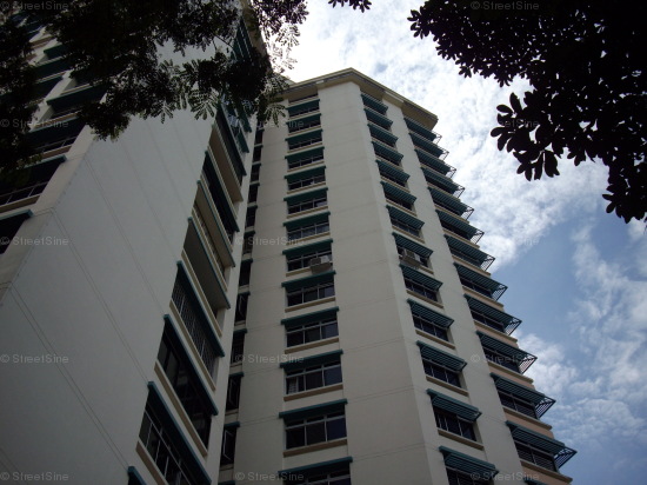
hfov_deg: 50.2
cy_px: 242
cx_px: 324
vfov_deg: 38.6
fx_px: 691
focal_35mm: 37
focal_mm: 6.2
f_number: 5.6
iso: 80
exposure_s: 1/500
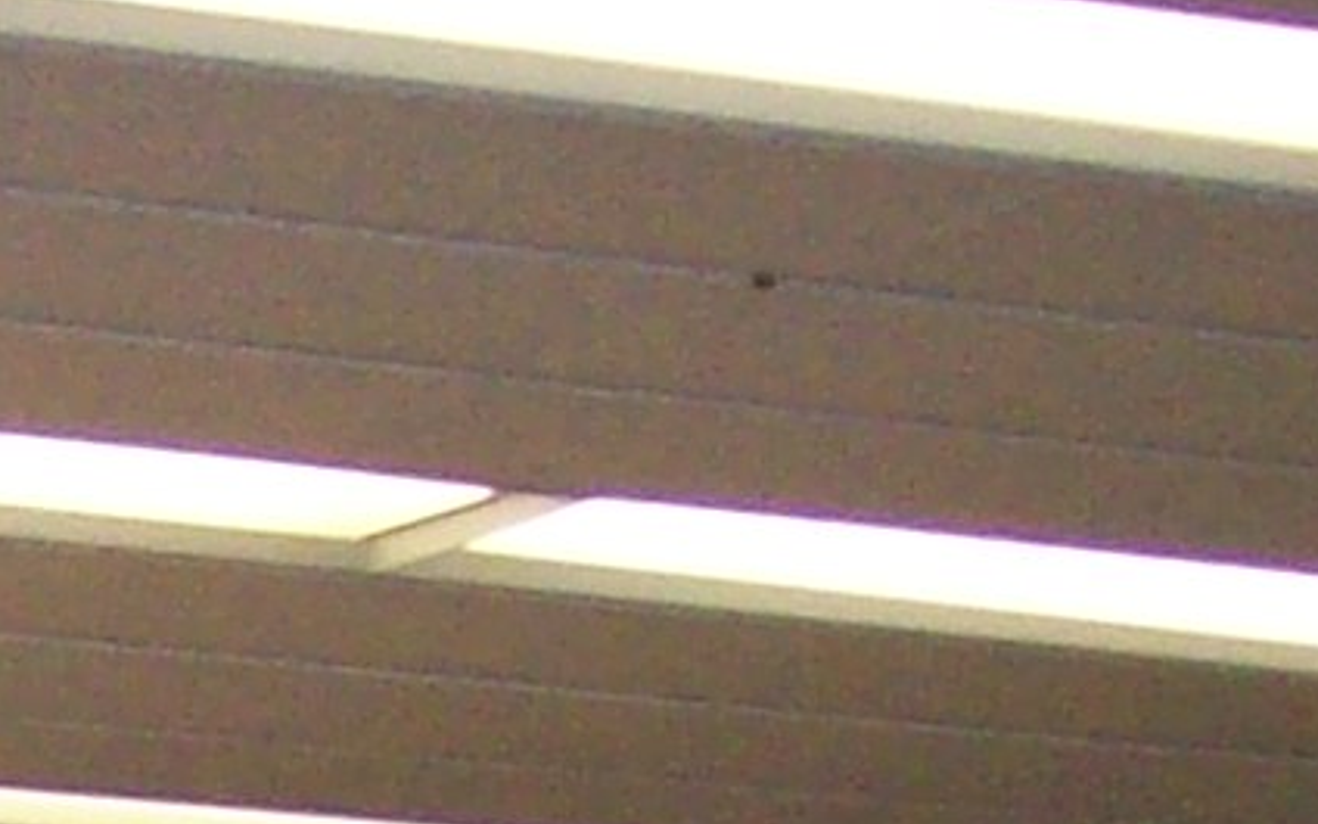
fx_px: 9195
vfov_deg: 4.7
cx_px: -1846
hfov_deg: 7.6
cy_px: 3060
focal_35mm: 256
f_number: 2.7
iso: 200
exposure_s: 1/64
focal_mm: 6
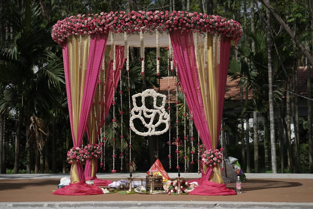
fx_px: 739
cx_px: 156
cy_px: 104
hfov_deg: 23.9
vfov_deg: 16.1
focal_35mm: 85
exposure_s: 1/2500
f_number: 3.5
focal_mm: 85
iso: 100
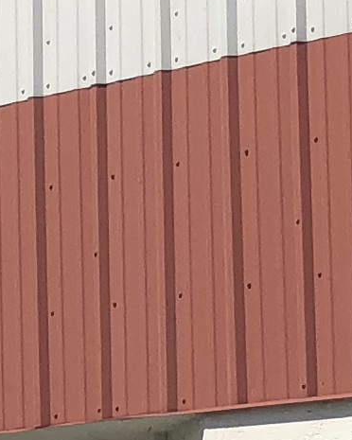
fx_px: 3086
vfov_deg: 8.1
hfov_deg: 6.2
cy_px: 477
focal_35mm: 237
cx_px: -505
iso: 20
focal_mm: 4
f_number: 1.8
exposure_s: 1/4808
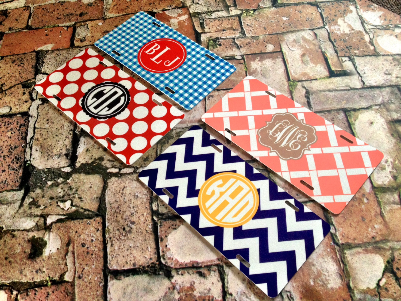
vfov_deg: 40.7
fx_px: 405
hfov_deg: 52.6
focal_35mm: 35
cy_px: 150
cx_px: 200
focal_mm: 4.28
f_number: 2.4
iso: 200
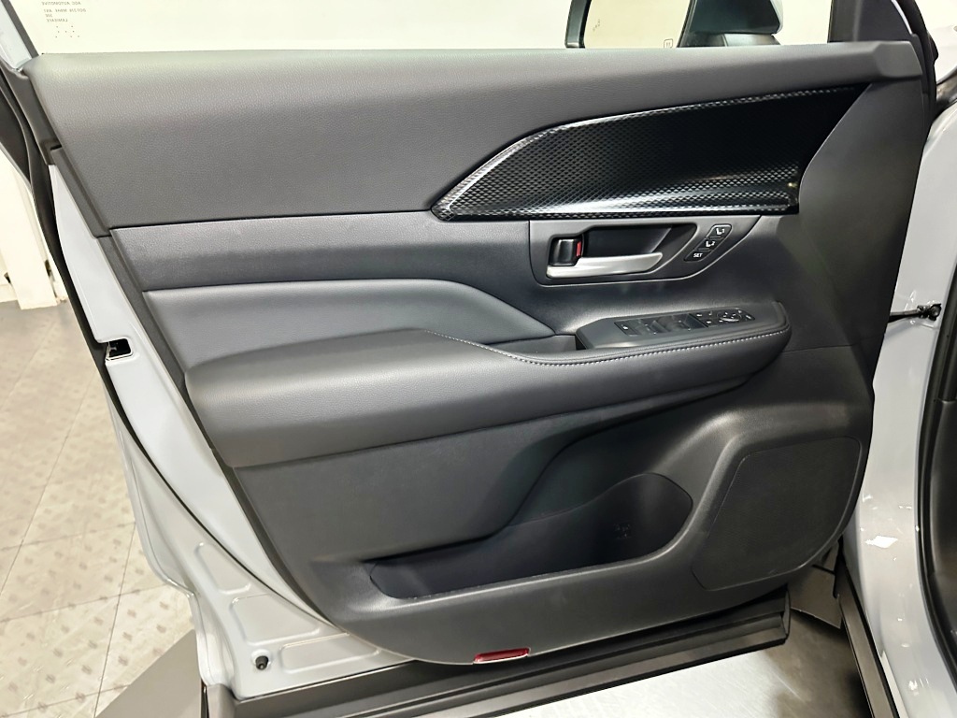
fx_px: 664
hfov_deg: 71.6
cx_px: 478
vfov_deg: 56.8
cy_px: 359
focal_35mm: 24
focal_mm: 6.86
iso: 1000
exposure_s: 1/40
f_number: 1.78
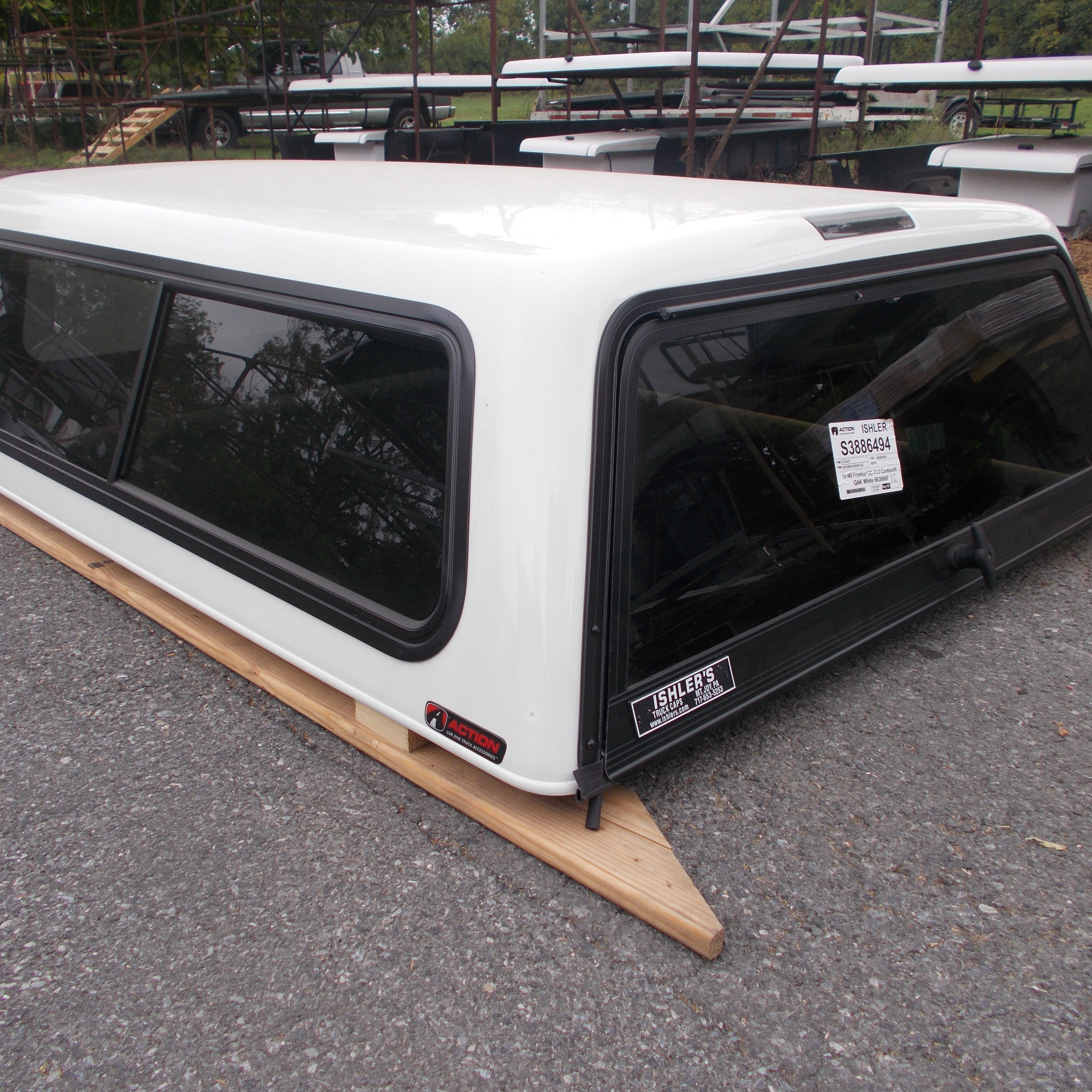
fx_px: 1106
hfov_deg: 52.5
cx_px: 519
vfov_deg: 52.5
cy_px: 550
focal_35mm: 31
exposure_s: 1/160
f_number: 3.2
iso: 80
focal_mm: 4.6
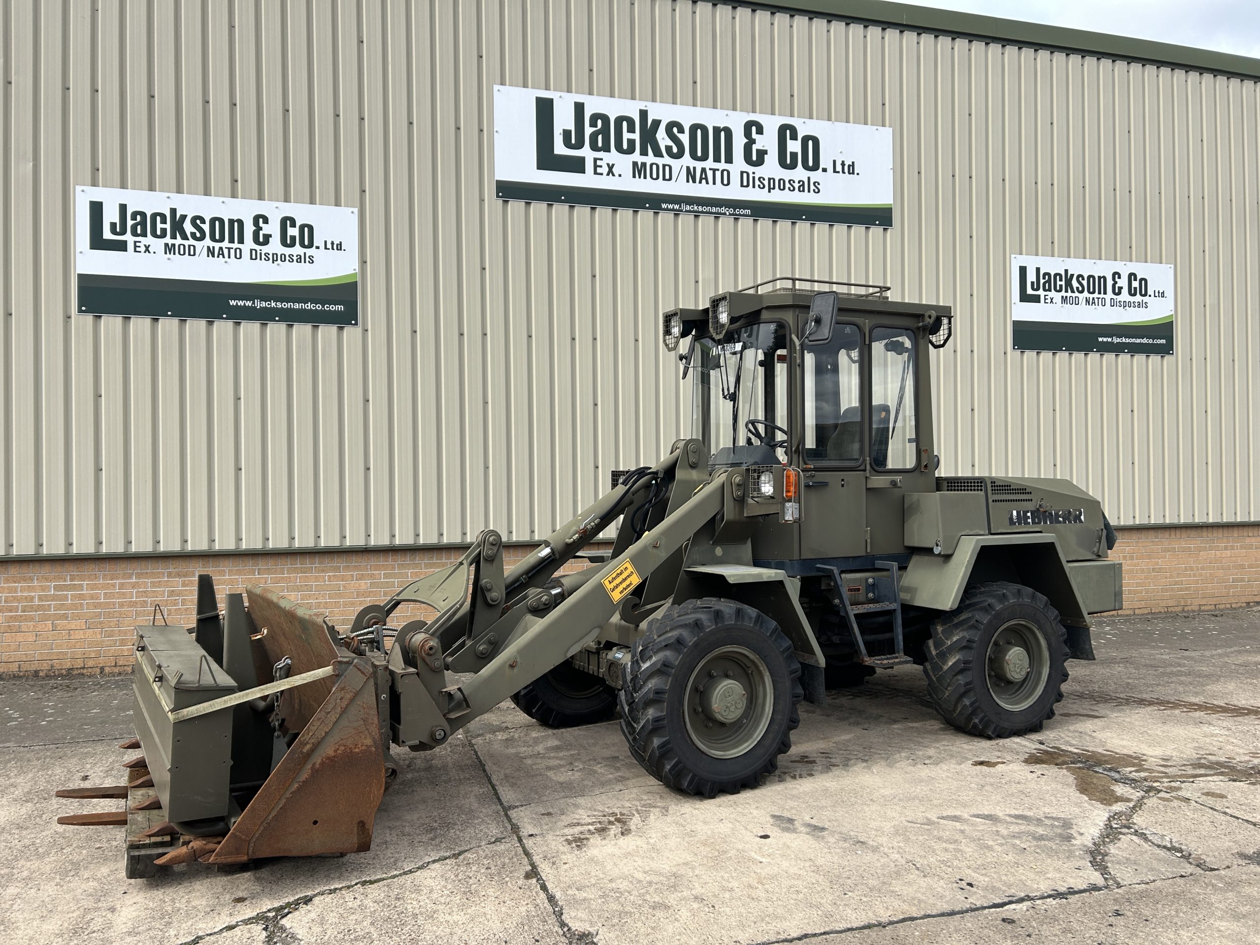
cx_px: 630
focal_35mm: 26
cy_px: 472
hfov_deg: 67.3
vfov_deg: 53.1
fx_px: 946
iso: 50
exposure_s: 1/2299
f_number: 1.5
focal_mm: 5.7
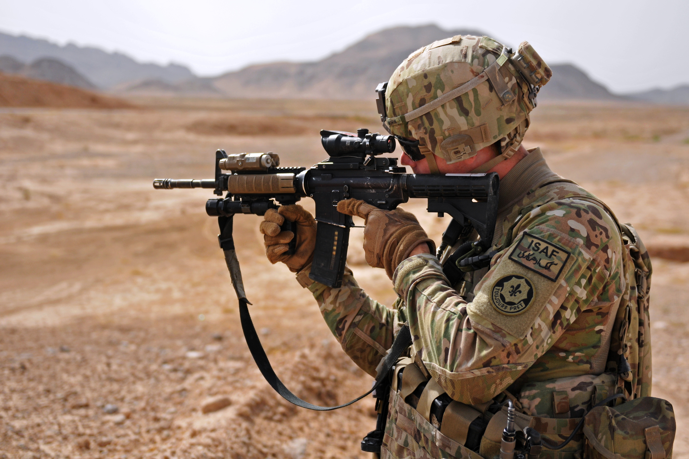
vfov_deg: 25.1
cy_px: 230
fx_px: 1033
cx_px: 344
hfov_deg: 36.9
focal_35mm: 54
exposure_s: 1/3200
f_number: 2.8
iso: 250
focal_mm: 36
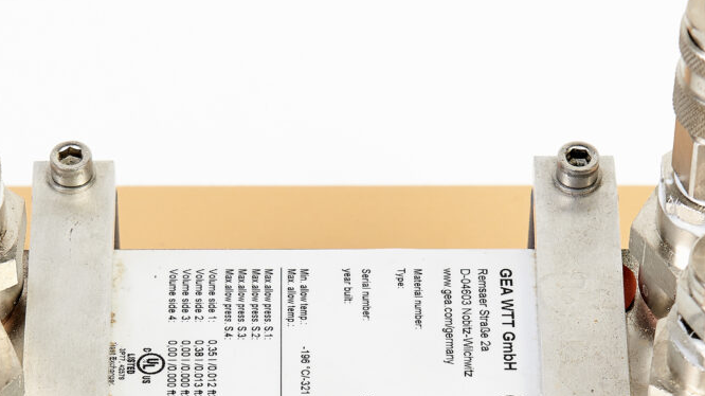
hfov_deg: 11.5
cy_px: 555
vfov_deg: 6.4
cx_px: 333
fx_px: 3494
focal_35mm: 187
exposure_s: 1/200
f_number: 8
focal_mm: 58
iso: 100
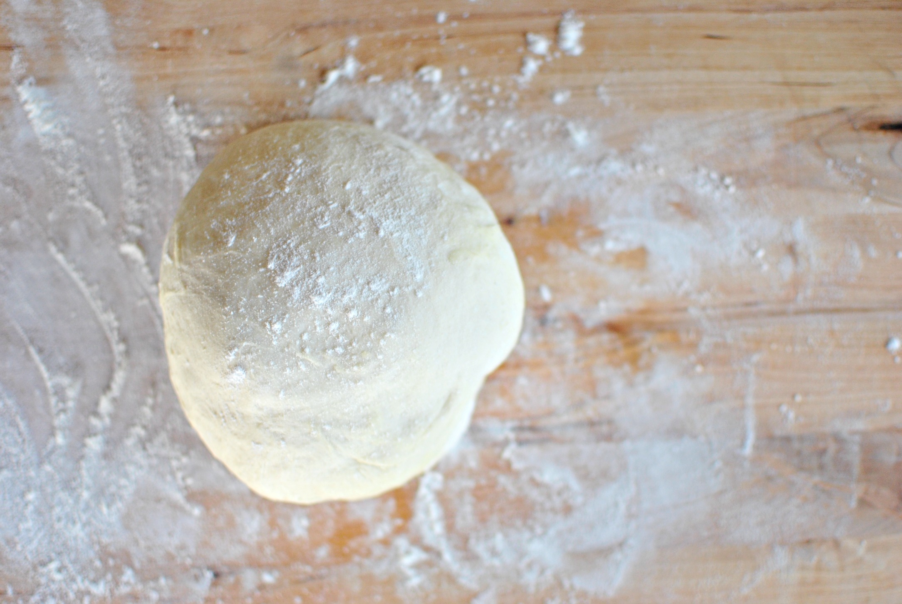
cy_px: 302
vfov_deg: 25.8
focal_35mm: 52
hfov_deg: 37.8
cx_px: 451
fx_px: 1317
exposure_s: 1/320
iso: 400
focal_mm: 35
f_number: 2
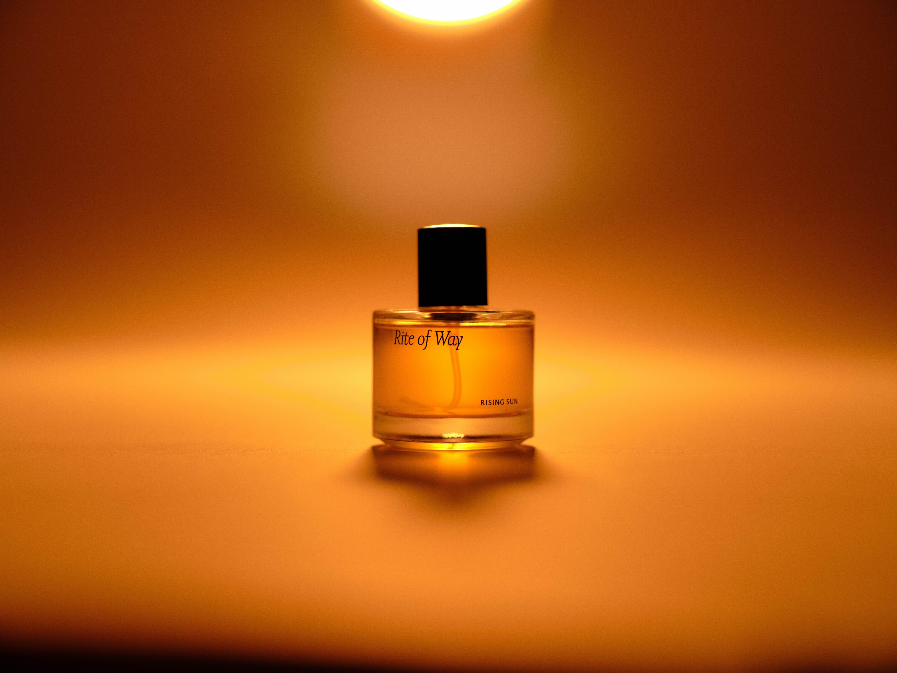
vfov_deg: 23.3
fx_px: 1633
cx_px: 448
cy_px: 336
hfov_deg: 30.7
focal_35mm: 63
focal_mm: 80
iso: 100
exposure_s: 1/125
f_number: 2.8
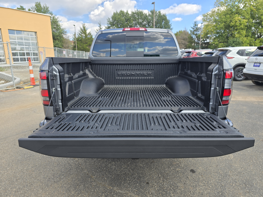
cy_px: 98
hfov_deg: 73.9
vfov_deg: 58.9
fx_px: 175
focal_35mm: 23
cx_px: 132
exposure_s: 1/289
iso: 12
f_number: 1.7
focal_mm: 6.3
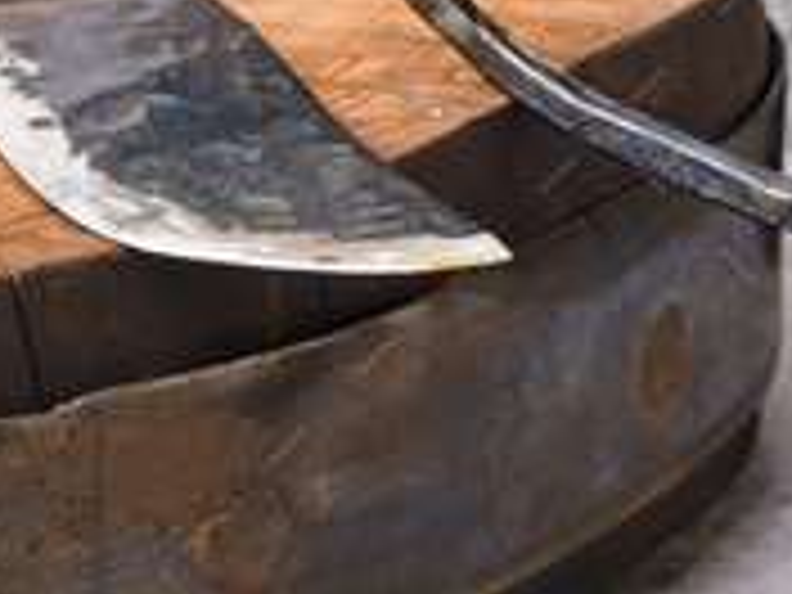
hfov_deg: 8.2
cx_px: 580
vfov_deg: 6.0
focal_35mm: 242
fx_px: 5537
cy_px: -578
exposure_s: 1/125
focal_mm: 33
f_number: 9
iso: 160
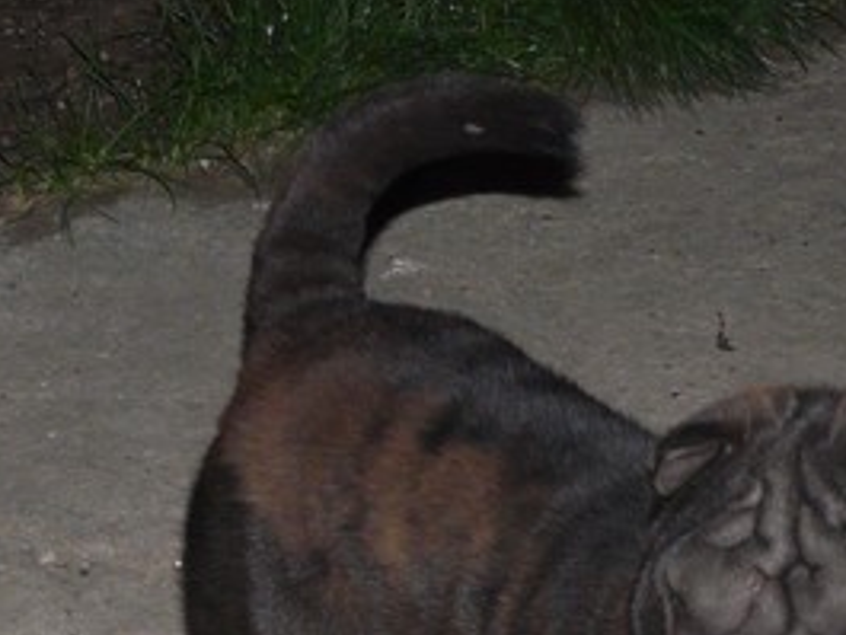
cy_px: 702
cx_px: 594
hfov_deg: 10.4
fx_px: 4621
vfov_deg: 7.8
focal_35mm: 189
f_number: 3.2
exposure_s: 1/50
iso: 200
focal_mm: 12.6
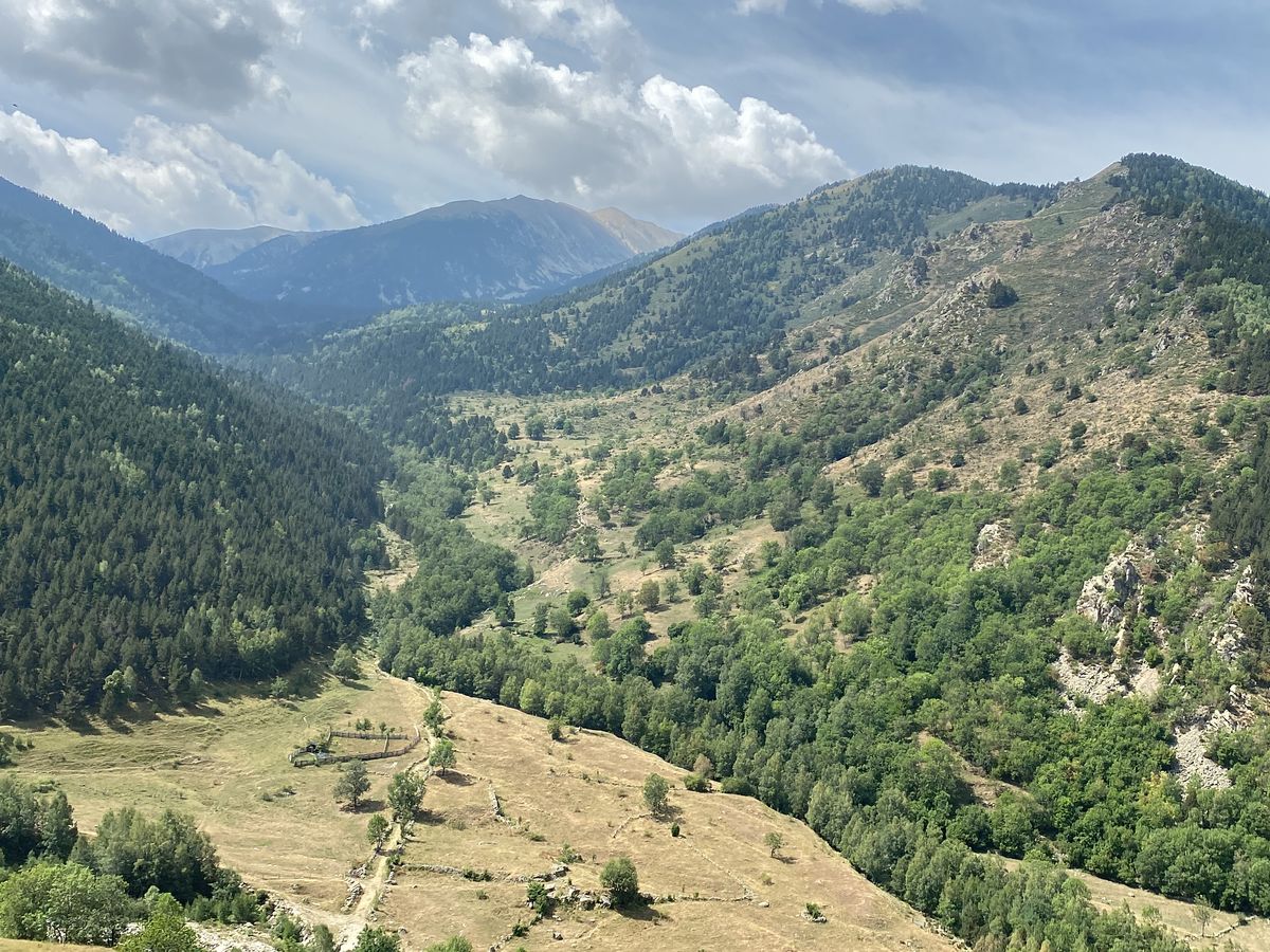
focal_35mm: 33
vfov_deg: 42.9
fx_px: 1211
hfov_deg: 55.4
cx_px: 635
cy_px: 476
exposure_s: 1/2410
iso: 32
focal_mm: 4.25
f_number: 1.8
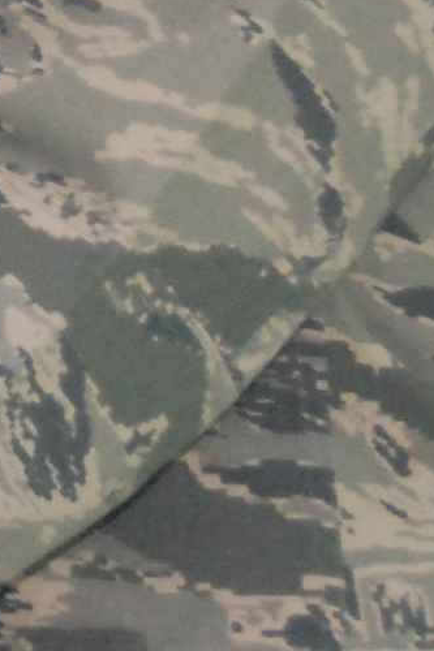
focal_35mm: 541
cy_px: -318
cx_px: -1114
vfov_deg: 3.8
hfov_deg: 2.5
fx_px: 9789
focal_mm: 60
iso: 1600
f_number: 5
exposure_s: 1/60
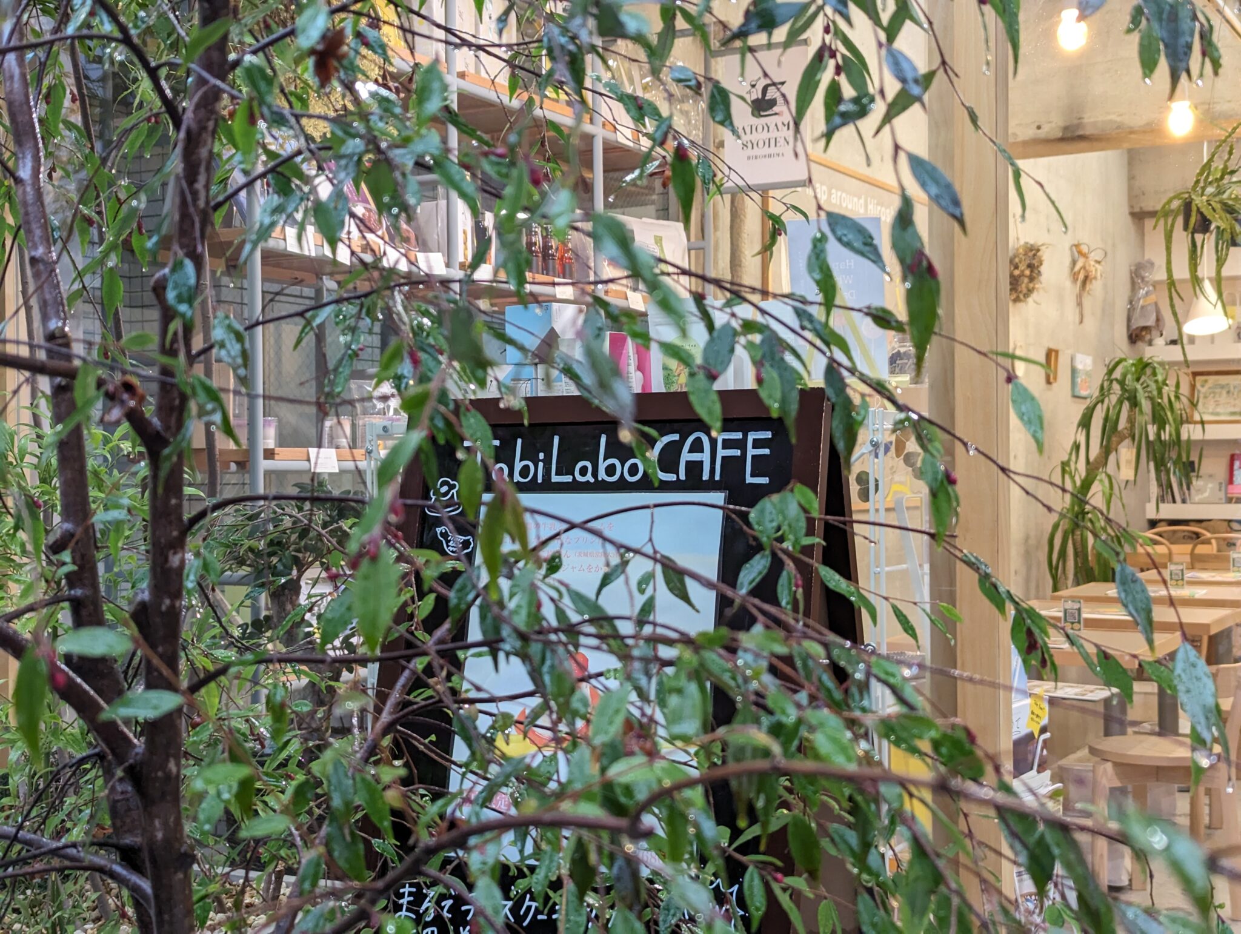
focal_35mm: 48
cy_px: 467
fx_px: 1723
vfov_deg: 30.3
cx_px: 620
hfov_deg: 39.6
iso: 264
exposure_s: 1/60
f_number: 1.85
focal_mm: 6.81
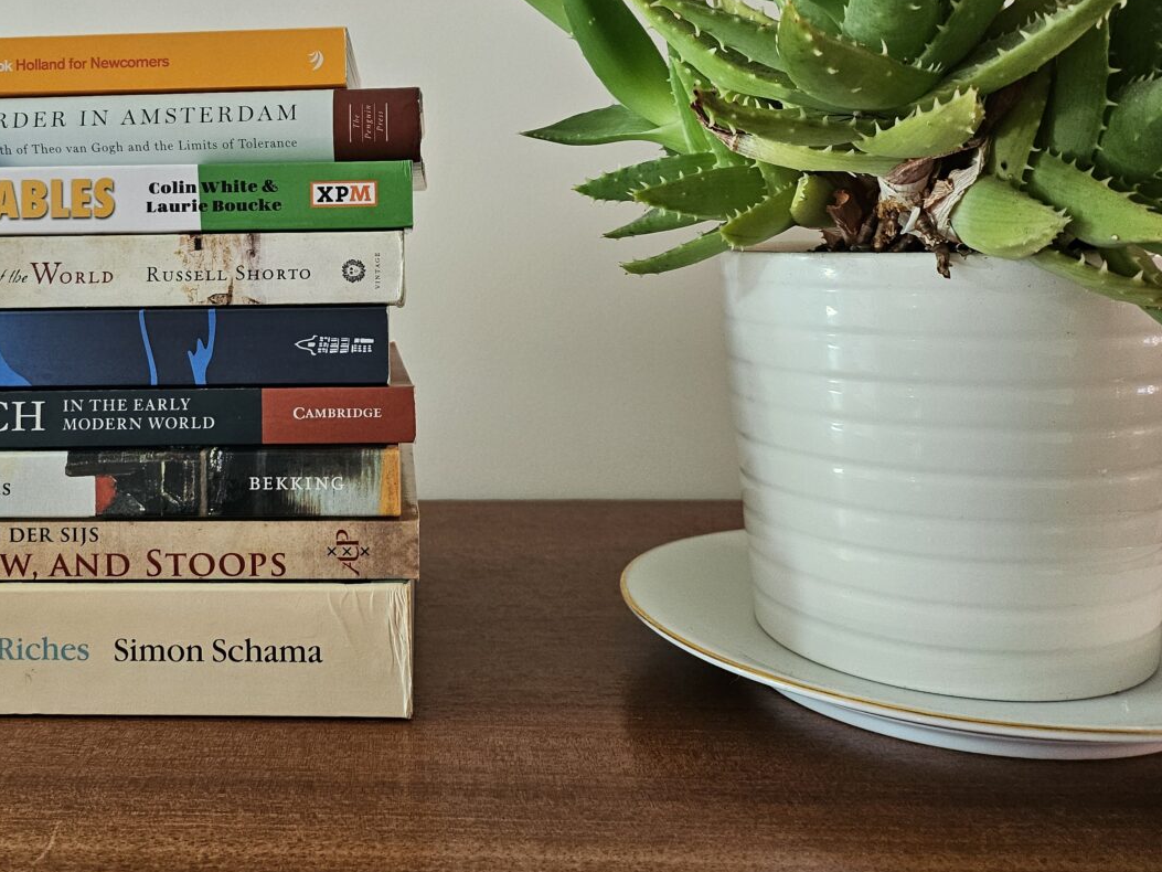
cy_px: 270
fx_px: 1175
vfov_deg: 40.1
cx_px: 332
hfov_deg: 51.0
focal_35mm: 35
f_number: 1.8
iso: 200
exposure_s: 1/100
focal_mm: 5
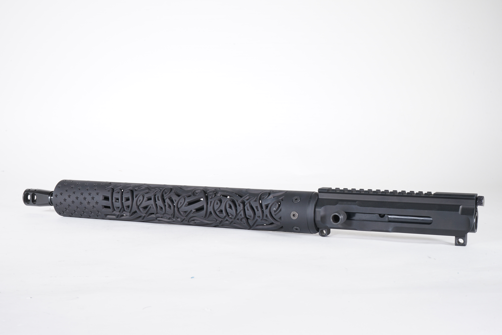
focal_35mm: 56
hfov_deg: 35.6
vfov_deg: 24.2
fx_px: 781
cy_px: 168
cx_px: 251
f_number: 22
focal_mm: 56
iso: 200
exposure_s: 1/2.5
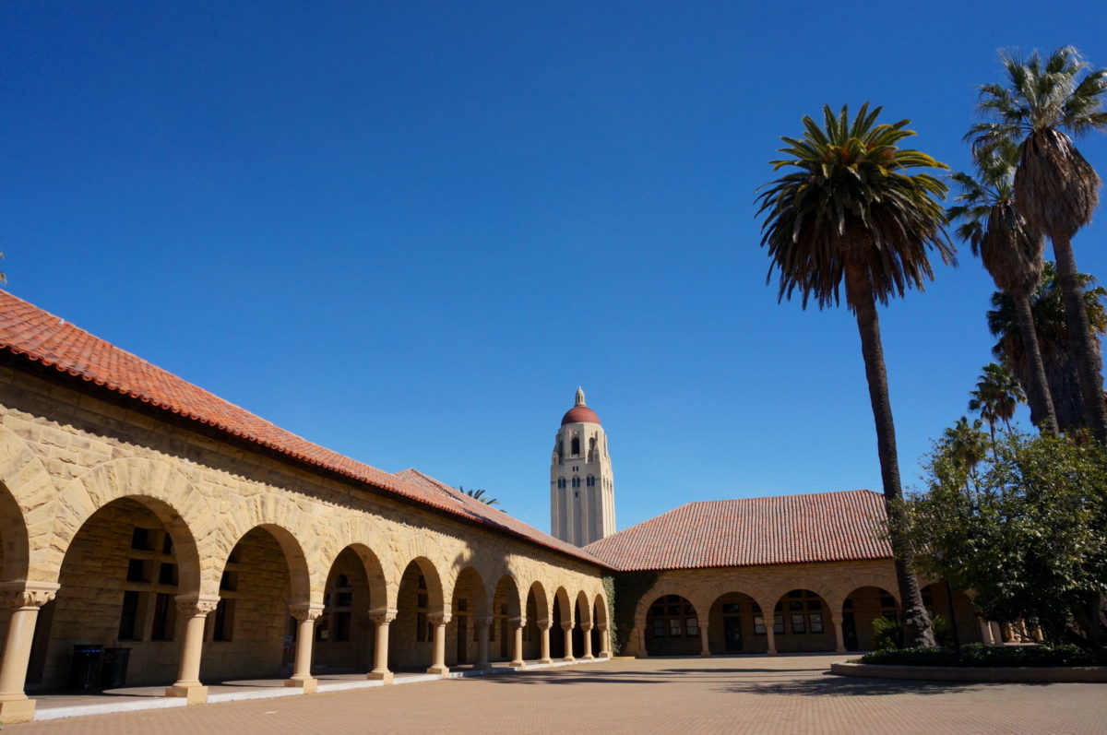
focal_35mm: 26
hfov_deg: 70.5
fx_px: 783
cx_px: 554
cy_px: 368
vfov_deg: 50.3
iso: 400
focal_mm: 17
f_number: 5
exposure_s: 1/3200
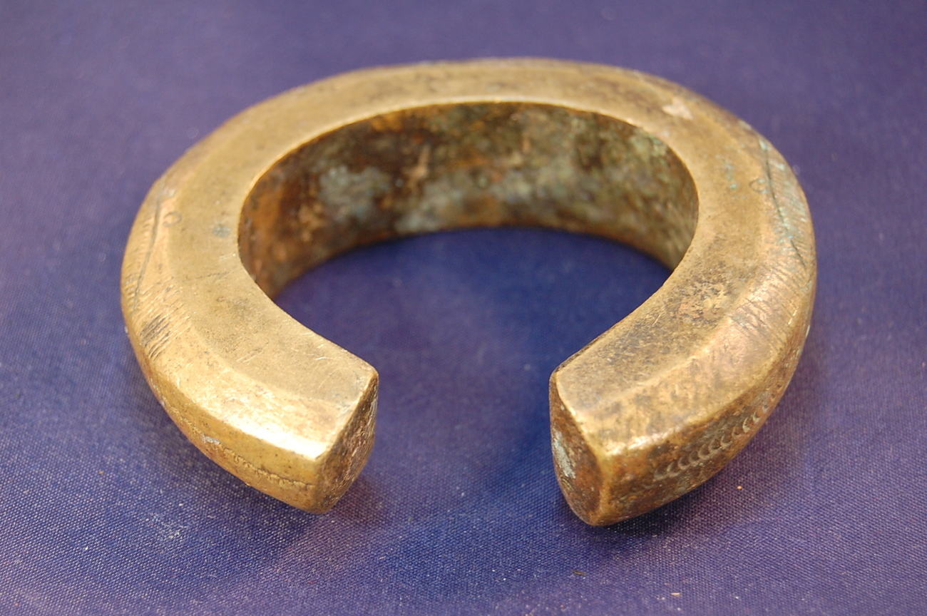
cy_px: 308
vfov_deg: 16.5
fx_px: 2122
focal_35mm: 82
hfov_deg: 24.6
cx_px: 464
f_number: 5.6
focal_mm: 55
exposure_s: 1/30
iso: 800
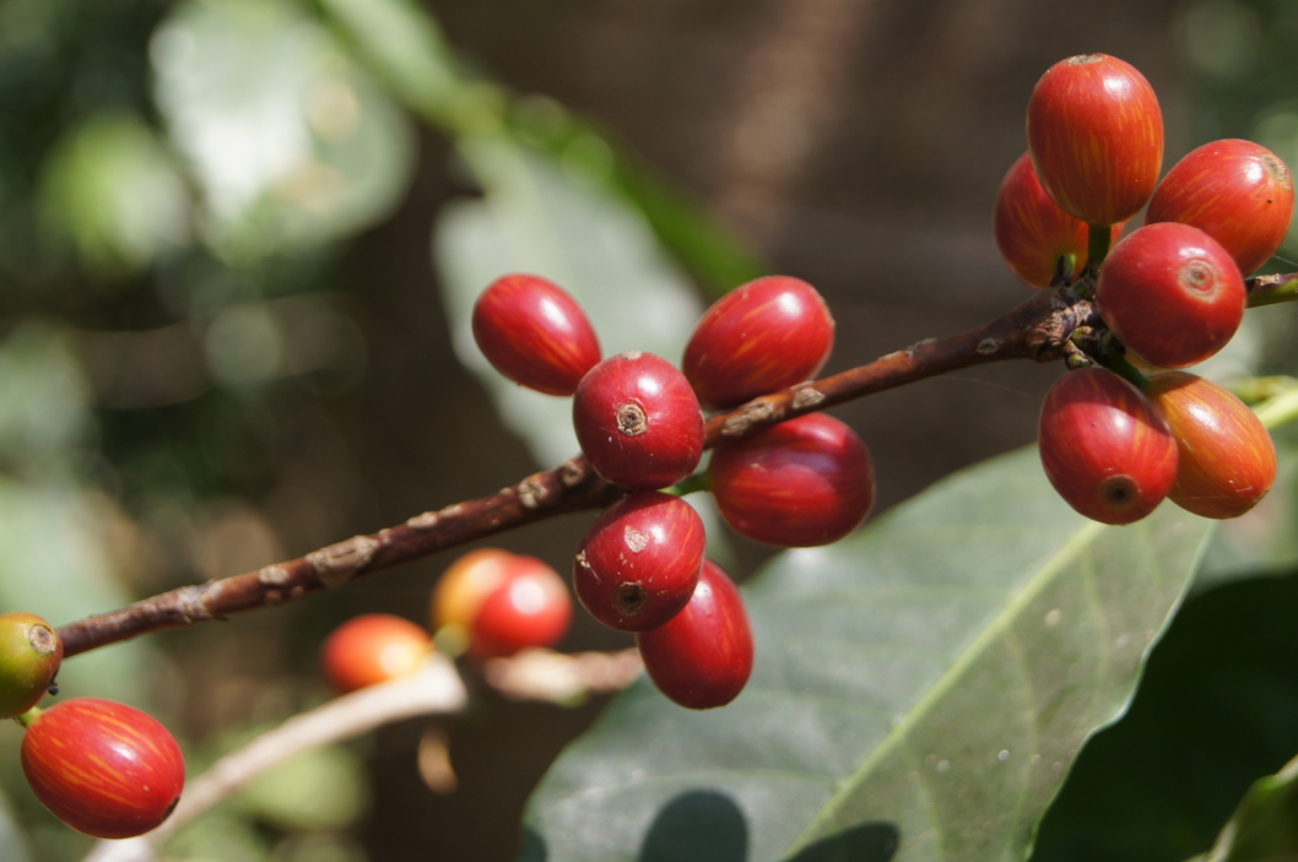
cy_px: 456
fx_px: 3370
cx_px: 699
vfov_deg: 14.6
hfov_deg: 21.8
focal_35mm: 94
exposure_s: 1/100
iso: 125
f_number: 5.6
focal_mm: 55
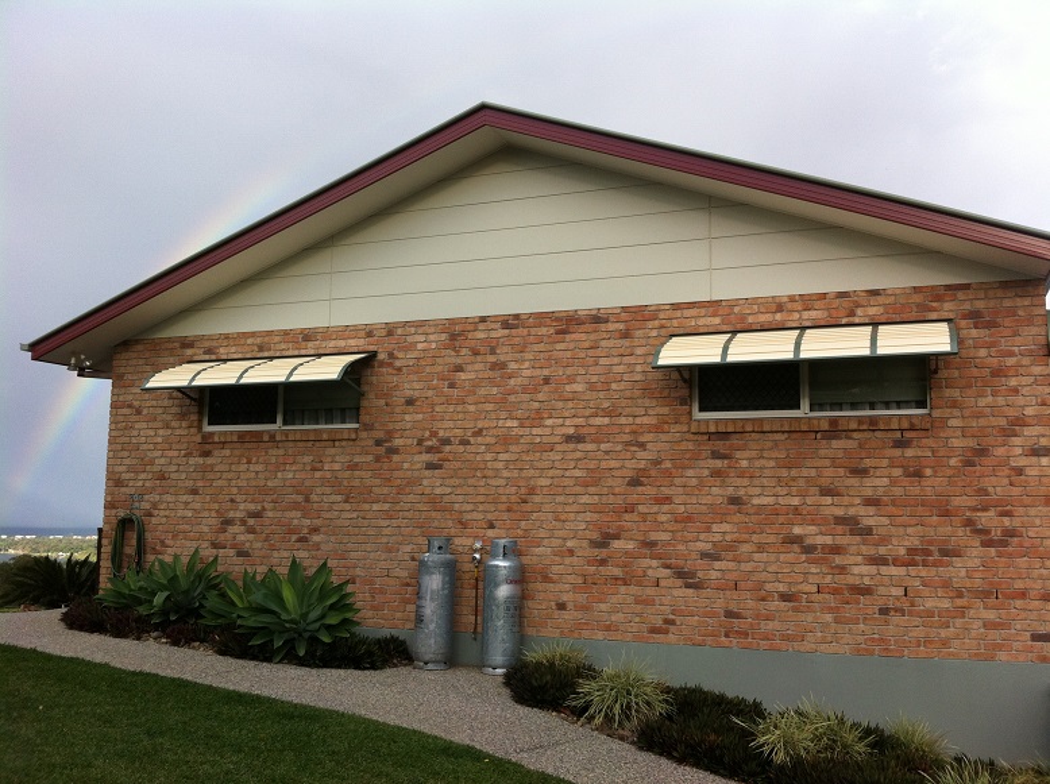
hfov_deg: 52.7
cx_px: 525
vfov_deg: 40.6
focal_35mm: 35
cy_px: 392
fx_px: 1060
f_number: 2.8
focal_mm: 3.85
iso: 80
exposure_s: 1/413
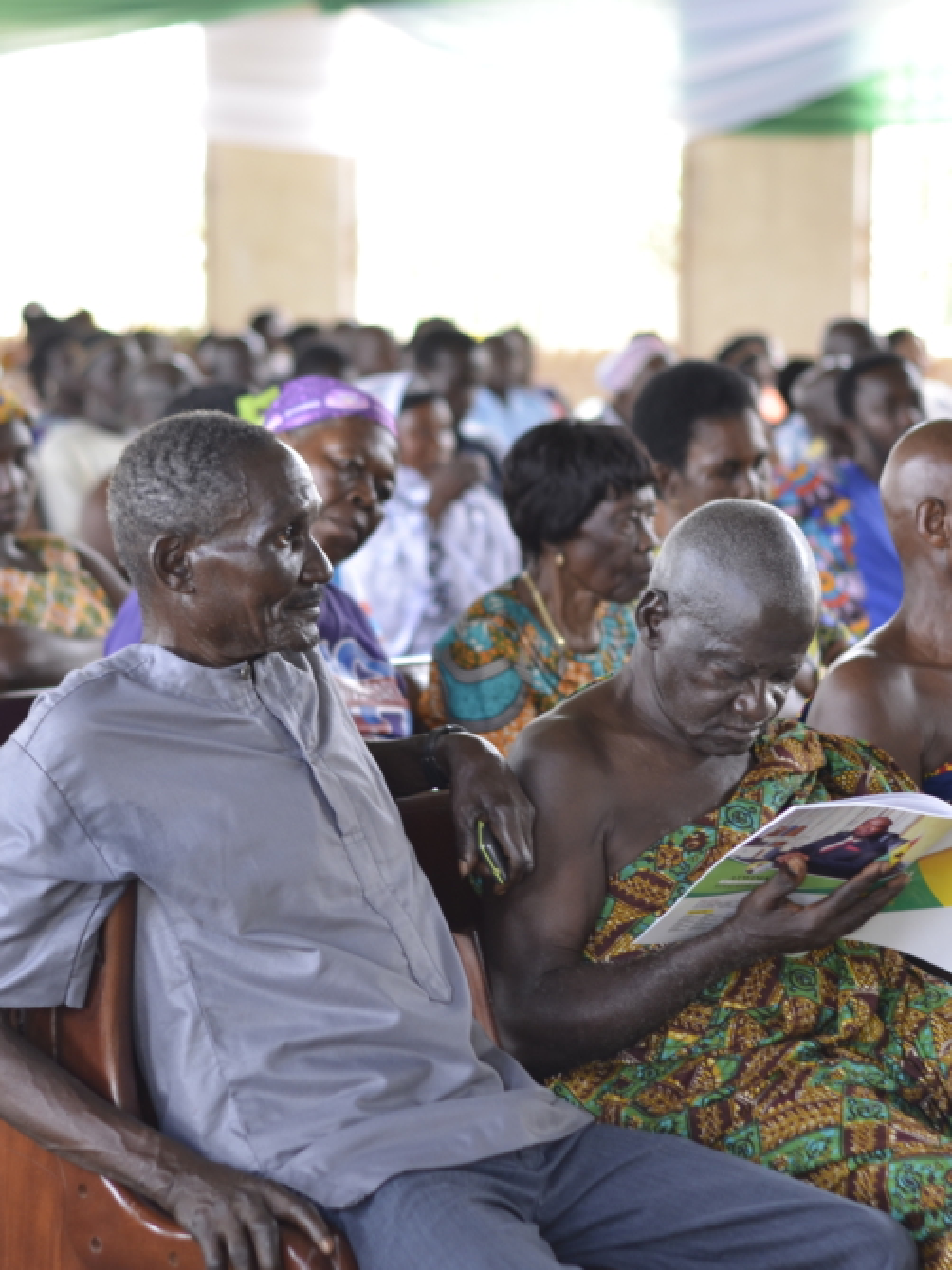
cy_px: 641
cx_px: 542
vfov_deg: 17.9
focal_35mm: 110
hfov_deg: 13.4
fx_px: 4036
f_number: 2.5
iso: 200
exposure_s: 1/50
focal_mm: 50
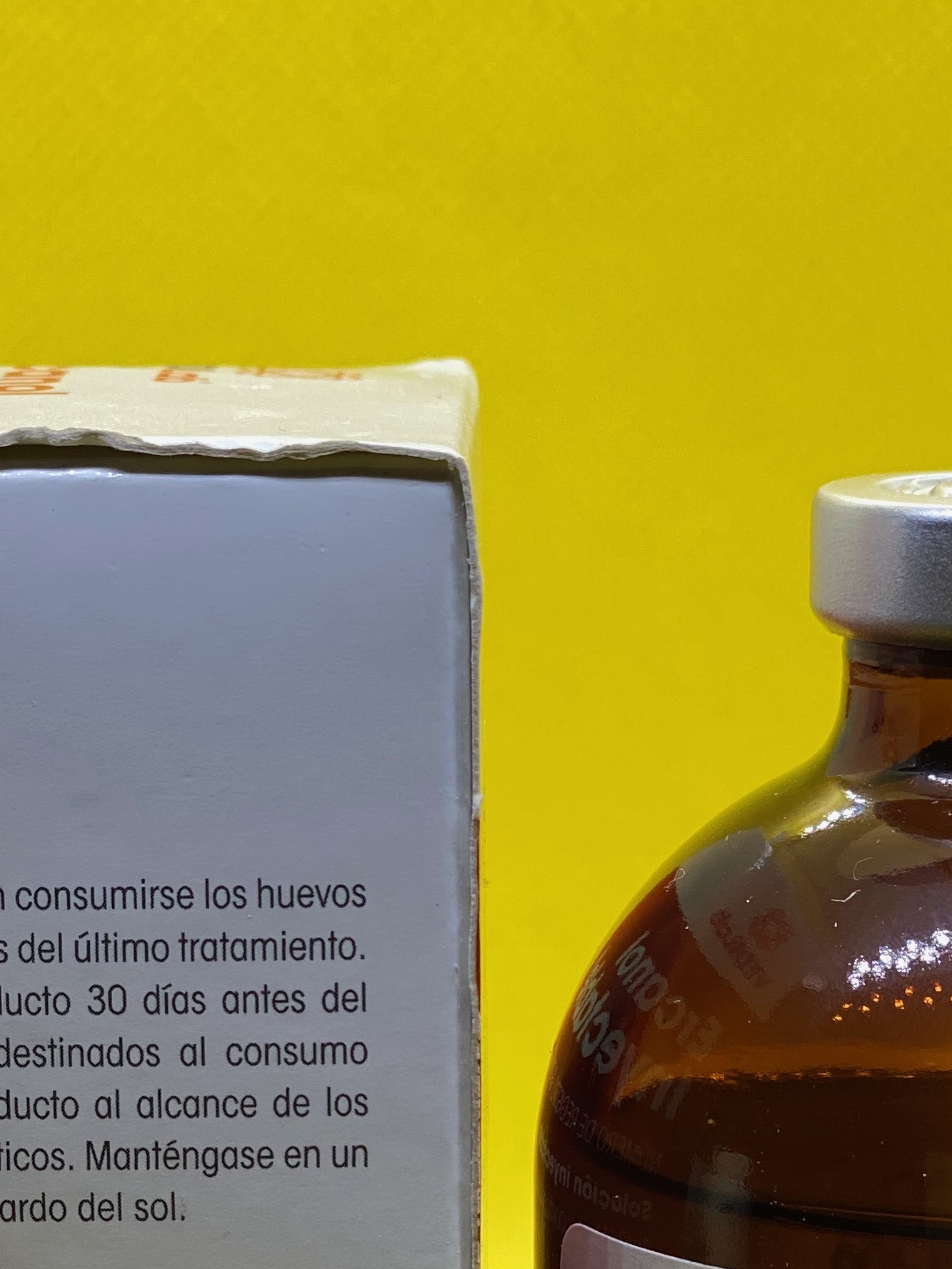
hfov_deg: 12.6
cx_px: 439
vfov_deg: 16.5
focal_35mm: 118
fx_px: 4326
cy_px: 1162
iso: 32
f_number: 2
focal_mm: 6
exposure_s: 1/120
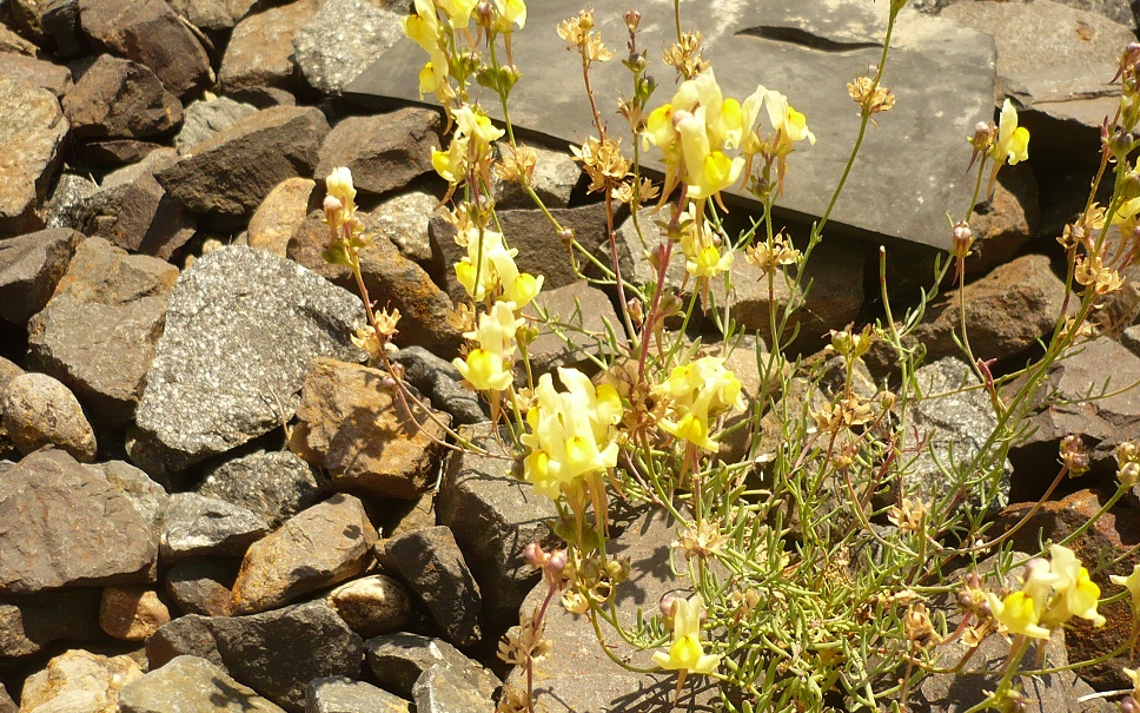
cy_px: 375
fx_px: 1429
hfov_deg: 43.5
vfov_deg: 28.0
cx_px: 579
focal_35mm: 46
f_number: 2.8
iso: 100
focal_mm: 5.8
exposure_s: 1/800
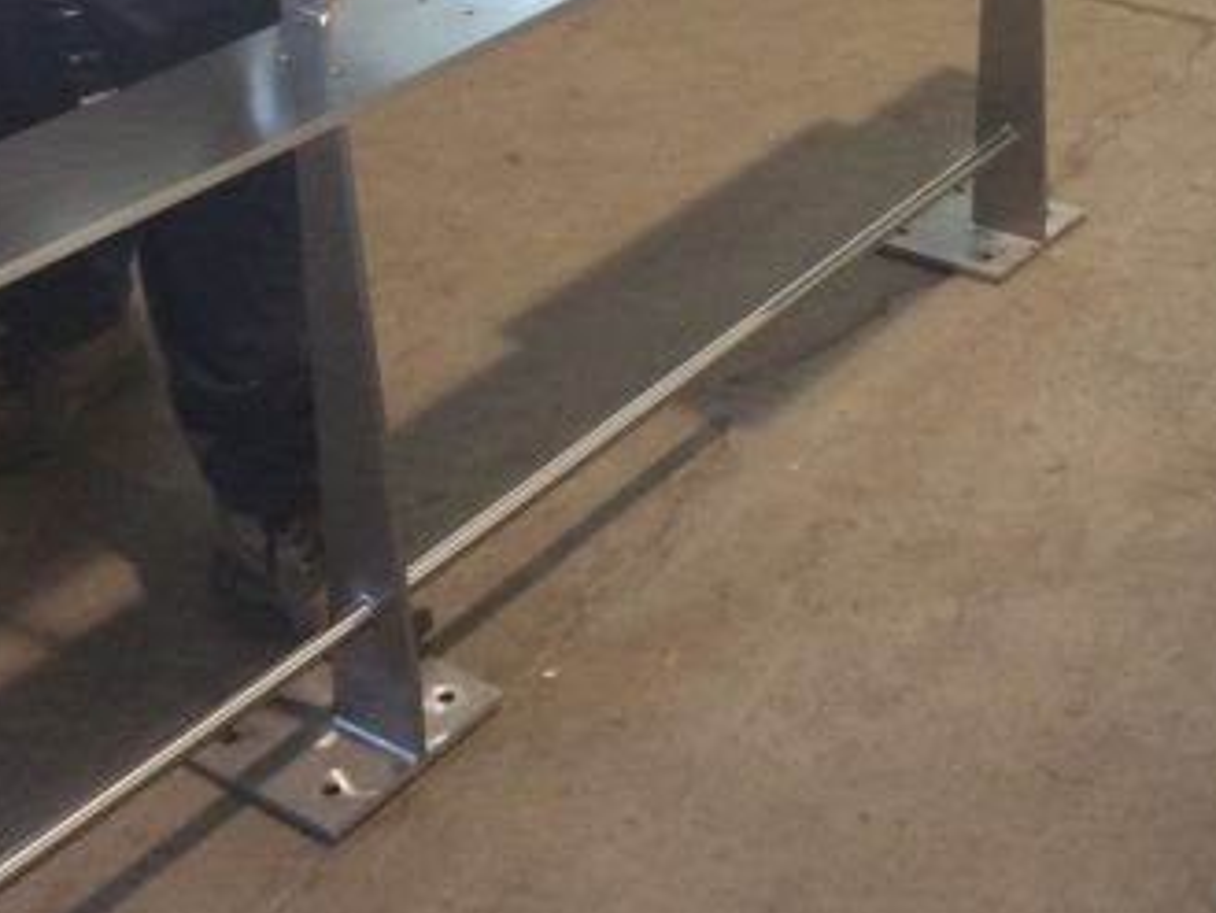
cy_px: 103
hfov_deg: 27.7
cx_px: 710
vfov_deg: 20.6
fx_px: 2460
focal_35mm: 70
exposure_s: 1/24
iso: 100
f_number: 2.4
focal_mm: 3.3
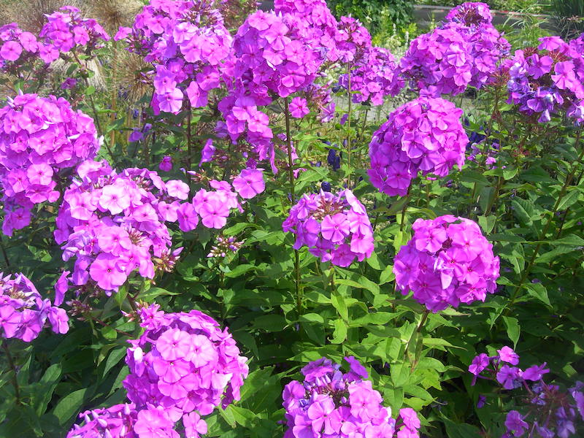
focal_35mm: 38
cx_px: 292
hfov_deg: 49.0
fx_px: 641
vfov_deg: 37.7
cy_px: 219
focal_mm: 7.8
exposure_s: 1/165
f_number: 4.8
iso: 50
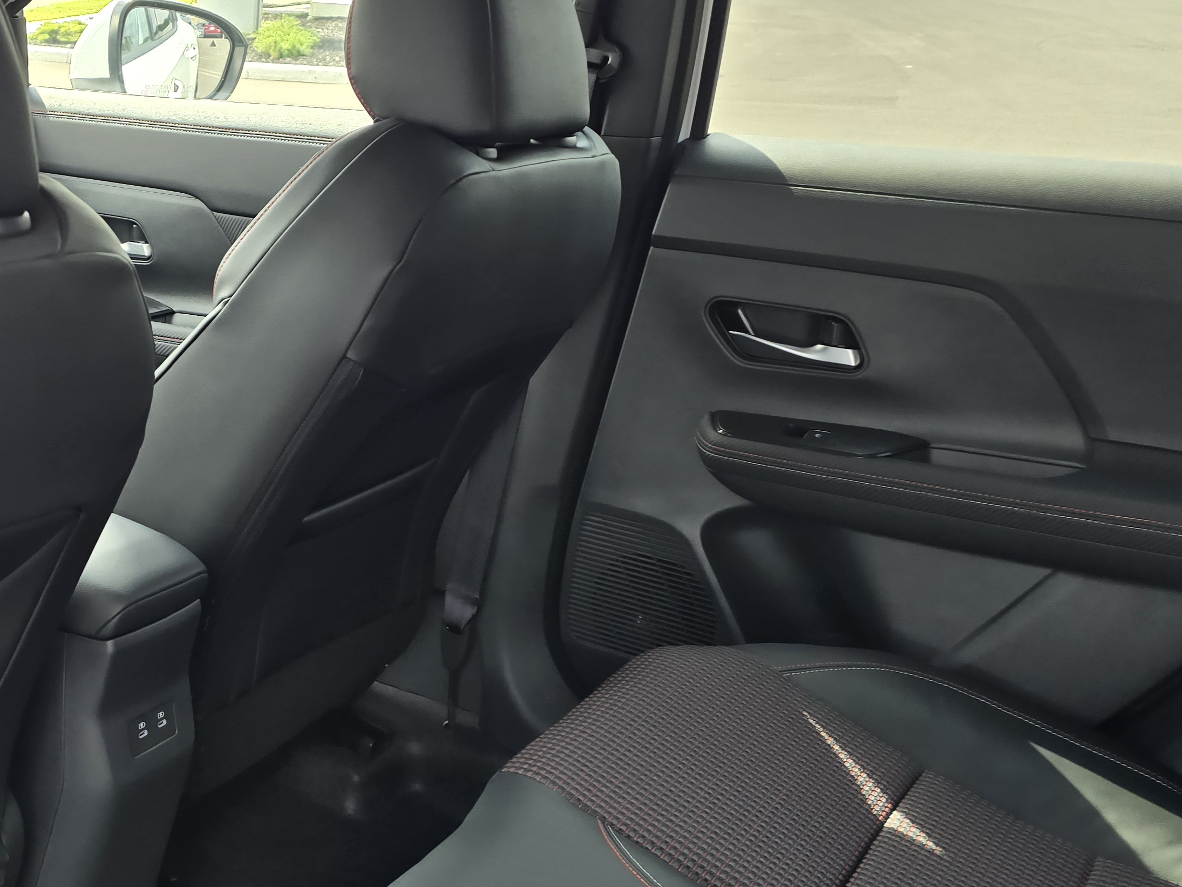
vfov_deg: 34.3
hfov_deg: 41.8
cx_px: 157
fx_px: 1434
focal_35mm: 42
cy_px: 510
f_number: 1.7
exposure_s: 1/180
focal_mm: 6.3
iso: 40
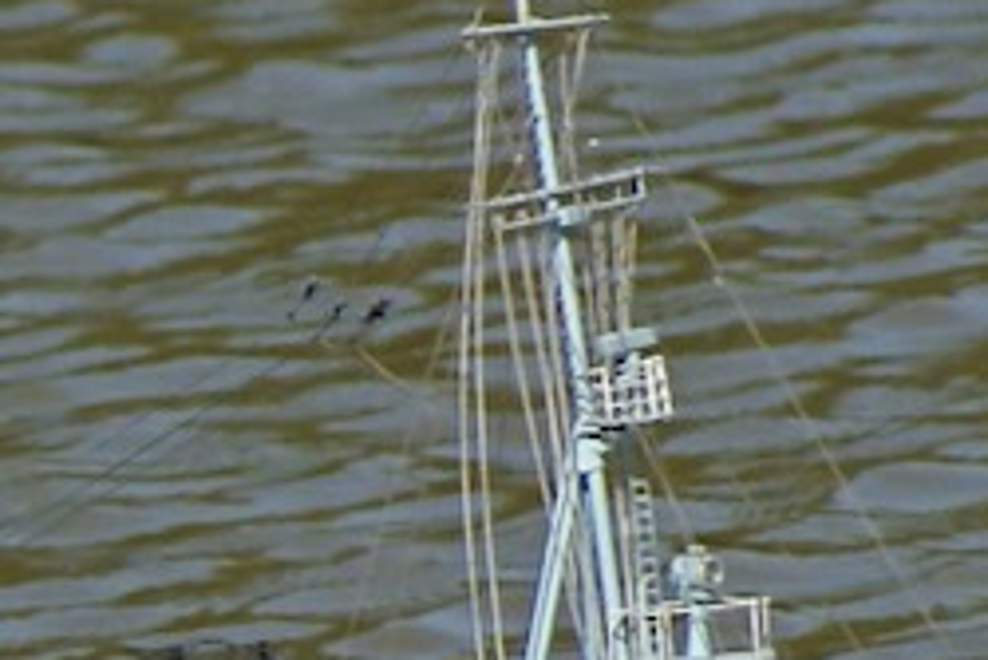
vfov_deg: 0.8
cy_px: 830
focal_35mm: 1764
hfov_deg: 1.2
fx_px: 48438
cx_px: 0
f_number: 13
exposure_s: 1/500
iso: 400
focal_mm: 230
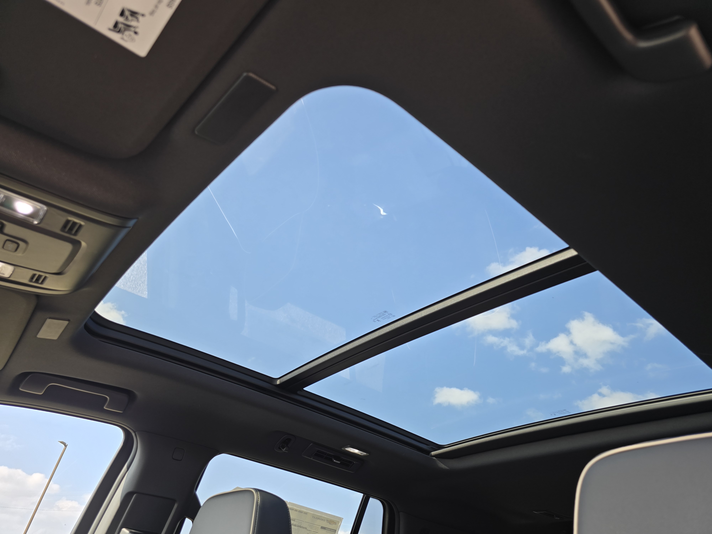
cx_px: 356
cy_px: 267
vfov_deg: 58.9
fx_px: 473
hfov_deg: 73.9
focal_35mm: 23
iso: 20
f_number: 1.7
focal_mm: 6.3
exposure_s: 1/122
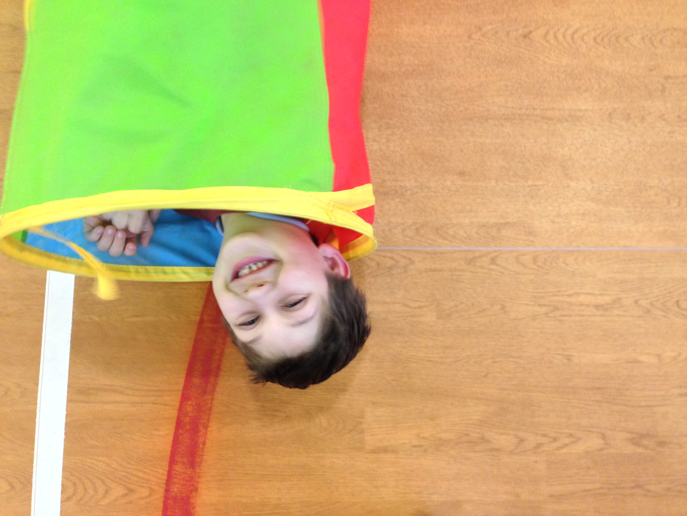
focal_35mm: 33
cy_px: 258
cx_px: 344
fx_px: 655
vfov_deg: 42.9
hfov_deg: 55.4
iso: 160
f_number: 2.4
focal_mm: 4.12
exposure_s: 1/20
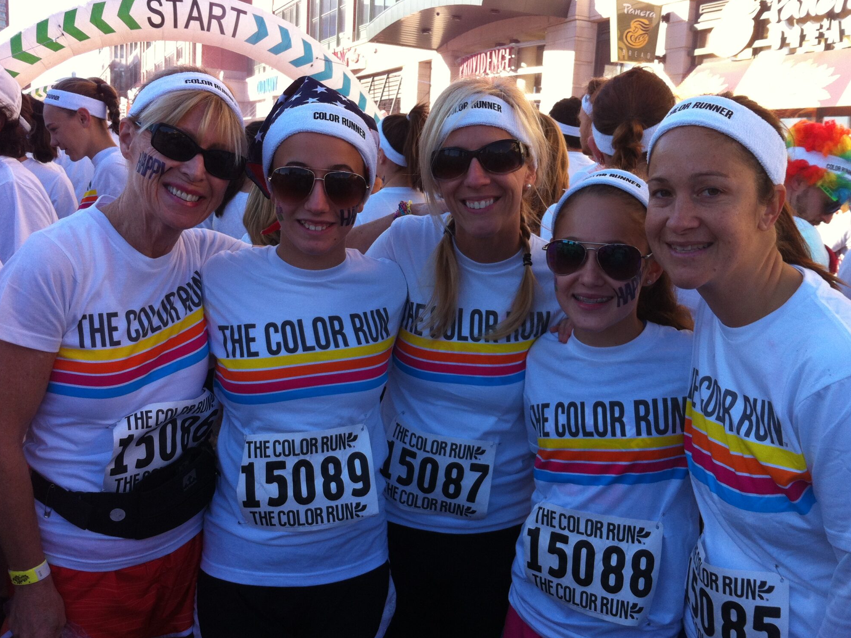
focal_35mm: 36
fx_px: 885
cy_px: 318
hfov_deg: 51.4
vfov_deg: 39.7
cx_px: 433
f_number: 2.8
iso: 80
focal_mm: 3.85
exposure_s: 1/308
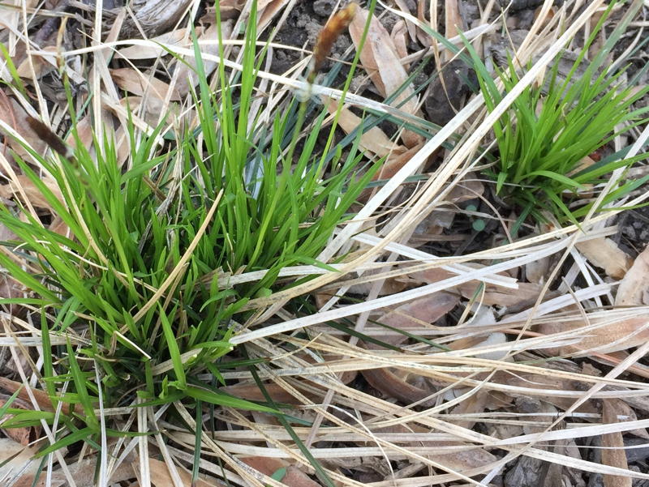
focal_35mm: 29
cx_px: 324
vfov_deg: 48.3
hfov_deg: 61.6
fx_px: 544
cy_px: 244
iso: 50
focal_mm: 4.15
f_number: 2.2
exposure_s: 1/120
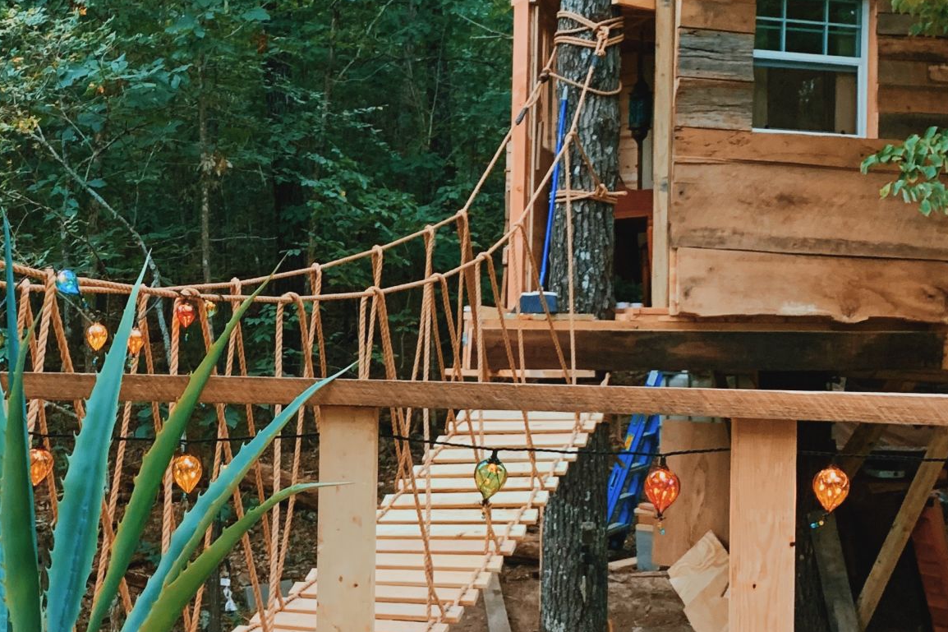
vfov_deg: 22.6
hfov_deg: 32.3
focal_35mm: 60
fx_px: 1580
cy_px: 390
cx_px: 165
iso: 250
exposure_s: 1/60
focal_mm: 4.25
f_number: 1.8
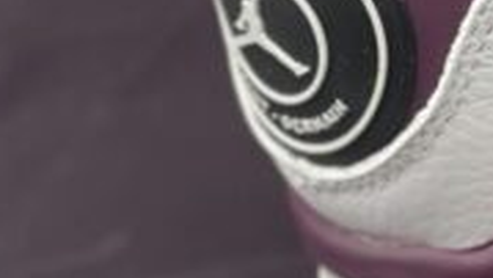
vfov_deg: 3.1
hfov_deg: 5.3
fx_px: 5207
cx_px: 934
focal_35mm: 398
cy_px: 380
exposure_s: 1/100
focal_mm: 7.5
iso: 64
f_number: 2.2
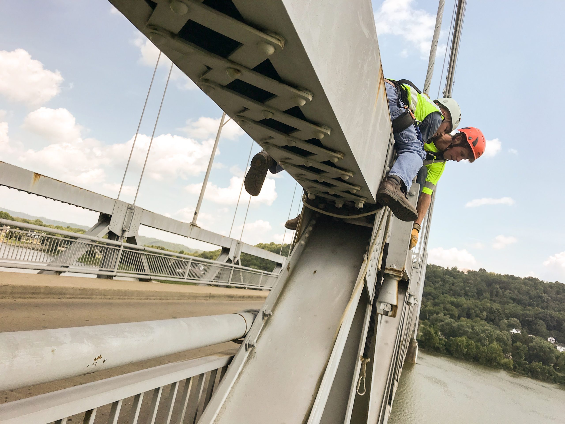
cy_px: 212
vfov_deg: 49.7
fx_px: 457
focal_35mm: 28
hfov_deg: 63.4
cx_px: 282
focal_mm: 3.99
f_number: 1.8
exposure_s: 1/2179
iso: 20
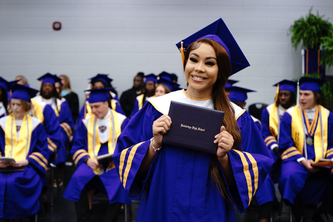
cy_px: 111
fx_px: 647
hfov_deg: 28.8
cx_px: 166
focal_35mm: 70
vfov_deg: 19.5
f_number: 5.6
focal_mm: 70
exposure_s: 1/80
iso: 1250
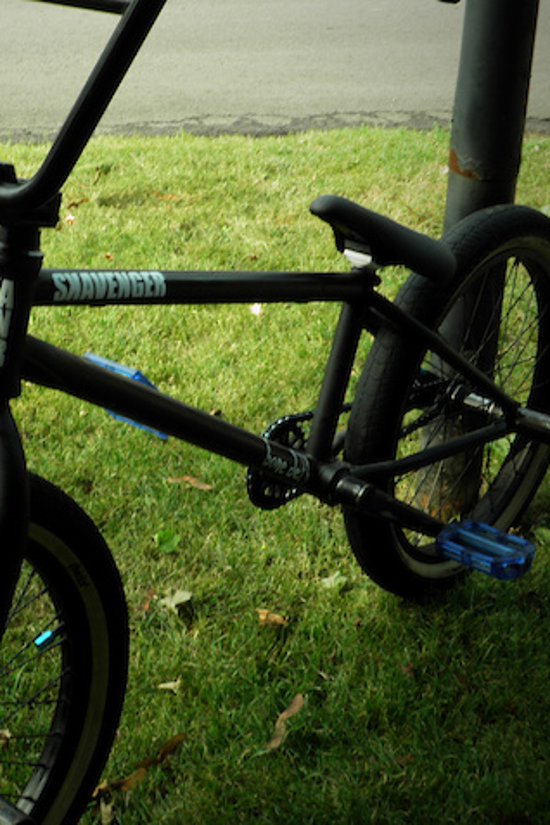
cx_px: 71
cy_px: 332
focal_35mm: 61
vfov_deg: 32.8
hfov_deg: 21.8
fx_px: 1398
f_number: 4.9
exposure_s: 1/60
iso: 50
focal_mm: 6.3
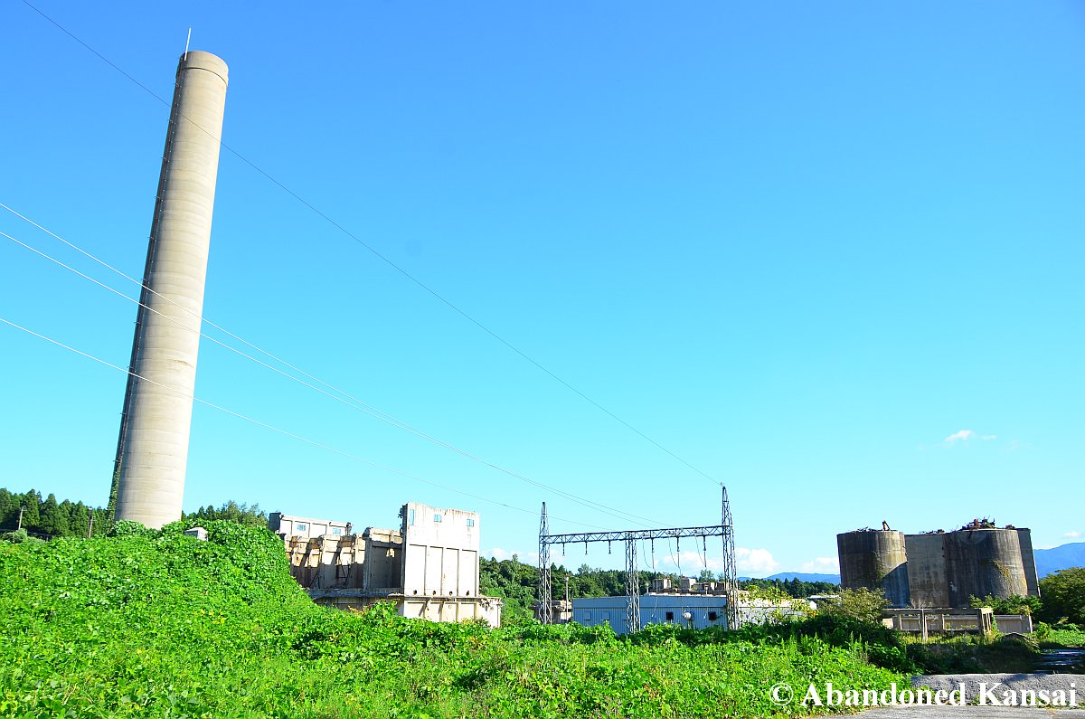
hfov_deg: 67.5
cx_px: 542
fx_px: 812
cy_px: 360
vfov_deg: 47.7
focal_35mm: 27
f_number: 8
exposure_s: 1/250
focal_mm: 18
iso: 200
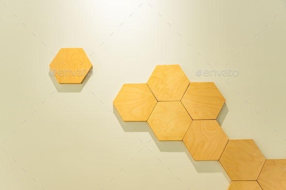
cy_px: 95
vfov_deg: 34.2
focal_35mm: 39
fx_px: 310
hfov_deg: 49.6
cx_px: 143
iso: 500
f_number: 4.5
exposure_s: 1/80
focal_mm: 26
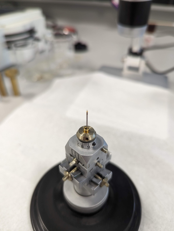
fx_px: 160
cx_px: 87
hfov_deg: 56.9
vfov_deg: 71.5
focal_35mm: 24
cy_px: 116
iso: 99
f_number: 1.85
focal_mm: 6.81
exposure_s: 1/23.8
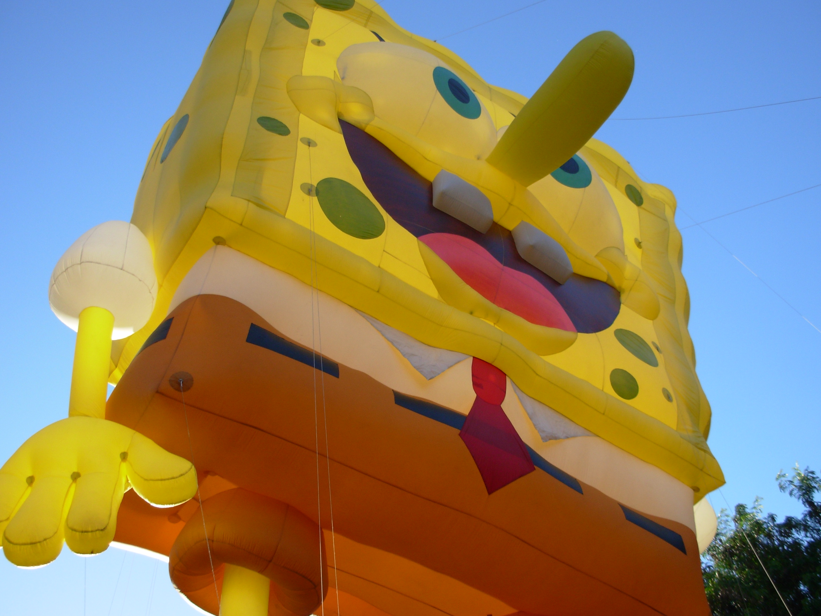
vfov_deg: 37.7
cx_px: 410
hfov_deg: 49.0
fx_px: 901
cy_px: 308
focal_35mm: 38
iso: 50
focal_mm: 6.3
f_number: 2.9
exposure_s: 1/456
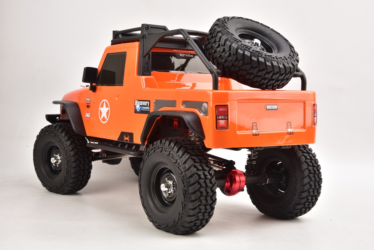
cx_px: 187
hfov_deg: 34.5
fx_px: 603
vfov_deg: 23.4
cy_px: 125
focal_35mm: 58
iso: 100
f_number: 18
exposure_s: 1/160
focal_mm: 58
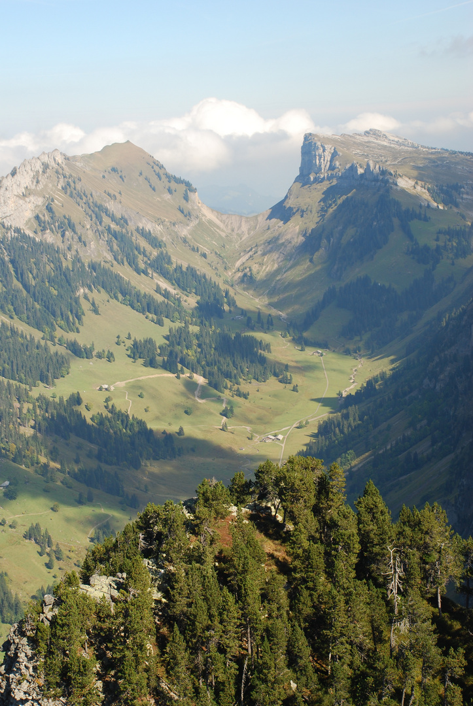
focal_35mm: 72
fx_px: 1415
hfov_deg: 19.0
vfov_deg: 28.0
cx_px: 236
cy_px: 353
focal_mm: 48
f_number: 10
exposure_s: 1/200
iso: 200
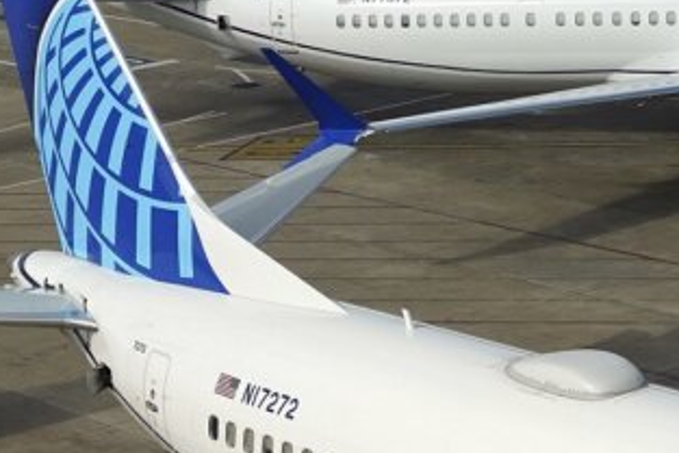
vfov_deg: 9.9
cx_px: 744
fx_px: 2604
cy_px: 353
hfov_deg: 14.5
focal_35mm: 138
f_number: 4
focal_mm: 40
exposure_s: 1/1000
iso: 250
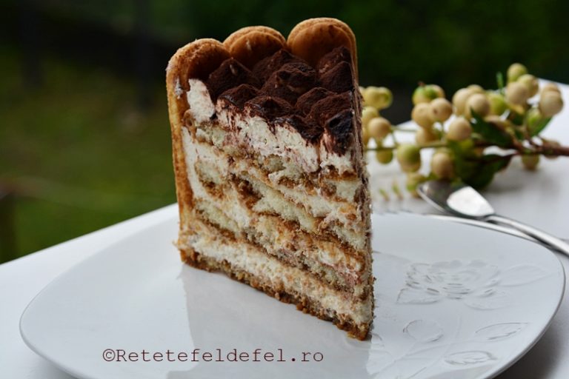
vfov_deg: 15.2
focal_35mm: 90
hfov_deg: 22.6
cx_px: 284
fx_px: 1422
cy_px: 190
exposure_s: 1/125
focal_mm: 60
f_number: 8
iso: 200
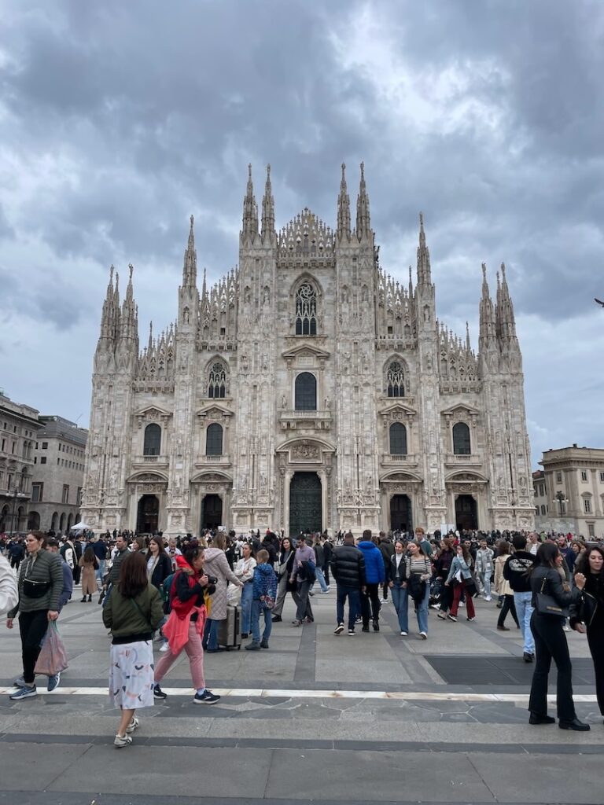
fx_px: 605
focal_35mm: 26
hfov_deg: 53.1
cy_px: 402
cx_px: 302
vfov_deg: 67.3
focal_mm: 4.2
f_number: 1.6
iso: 32
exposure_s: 1/1182
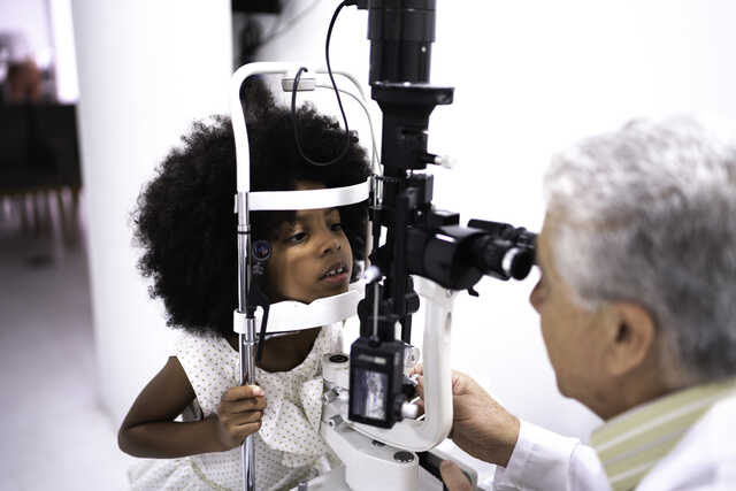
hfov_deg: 54.4
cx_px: 368
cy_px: 246
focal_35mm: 35
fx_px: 716
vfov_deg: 37.9
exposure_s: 1/400
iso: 640
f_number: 1.4
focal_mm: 35
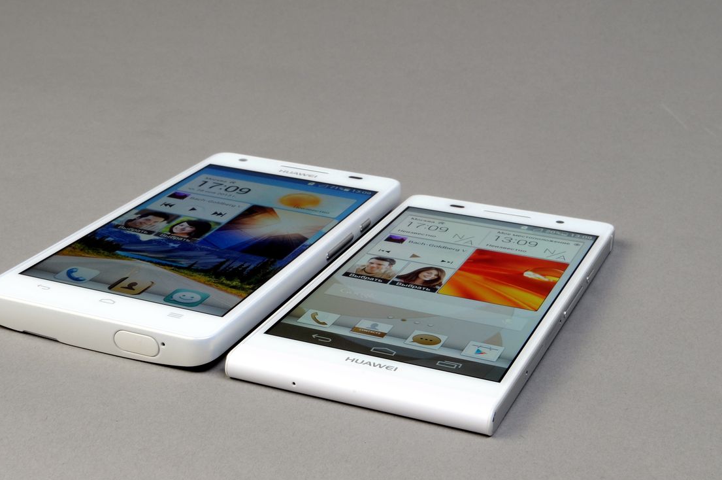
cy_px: 252
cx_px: 319
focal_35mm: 66
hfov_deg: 30.5
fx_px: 1322
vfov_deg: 20.6
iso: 200
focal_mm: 38
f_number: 22
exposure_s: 1/1.6
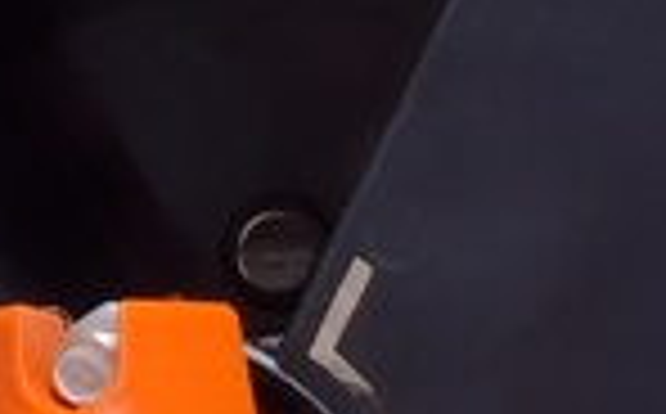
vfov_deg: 6.6
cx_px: 338
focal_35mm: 194
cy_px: 742
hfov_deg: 10.8
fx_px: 3516
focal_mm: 4.71
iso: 284
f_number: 1.7
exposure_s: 1/50
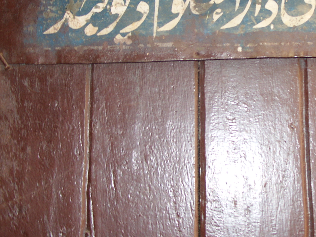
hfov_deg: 29.5
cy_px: 62
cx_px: 226
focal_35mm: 65
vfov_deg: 22.4
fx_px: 593
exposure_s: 1/30
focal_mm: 7.8
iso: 50
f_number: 2.8
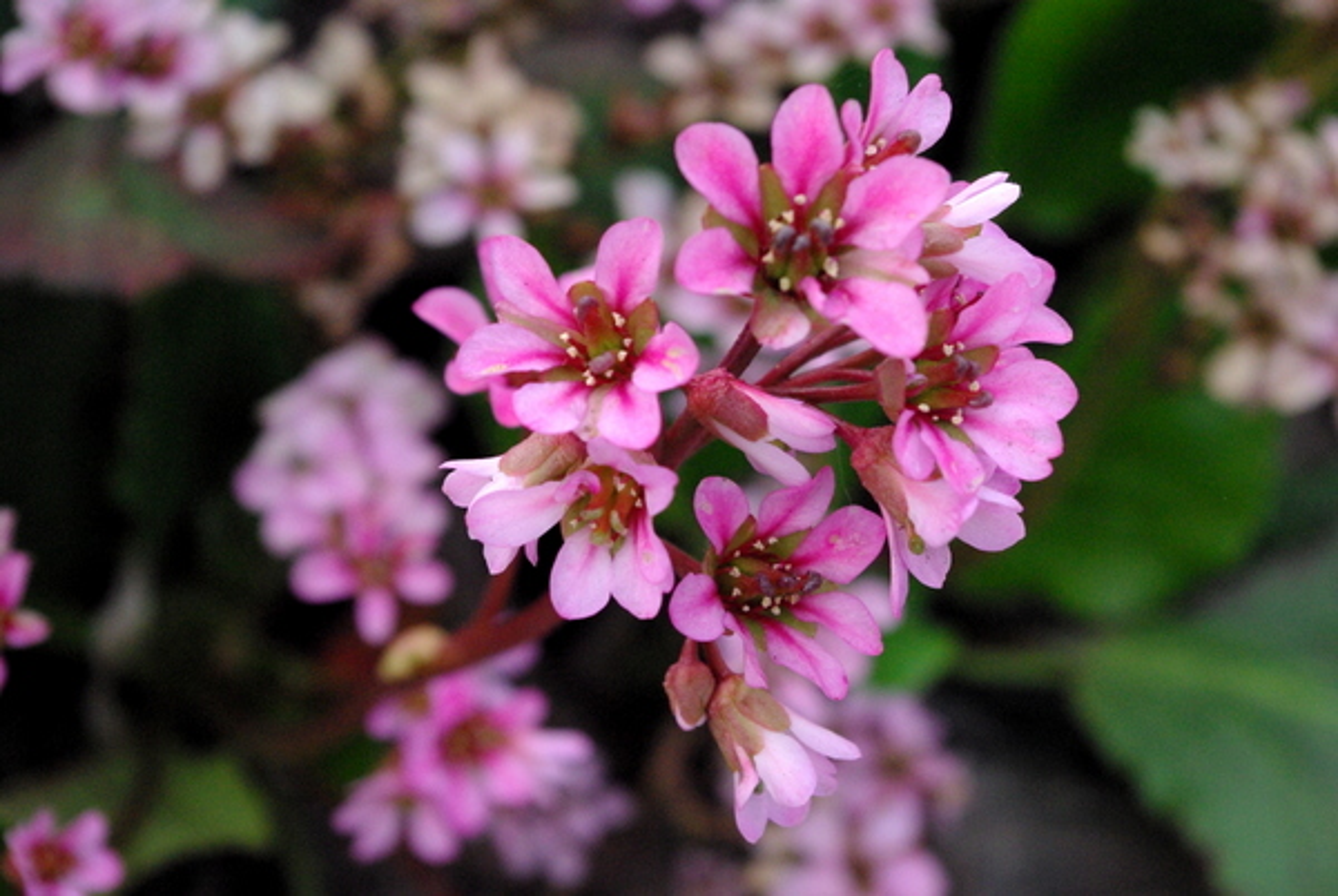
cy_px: 448
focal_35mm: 75
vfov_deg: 18.2
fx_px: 2792
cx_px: 669
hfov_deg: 27.0
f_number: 8
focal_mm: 50
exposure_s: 1/750
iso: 1600
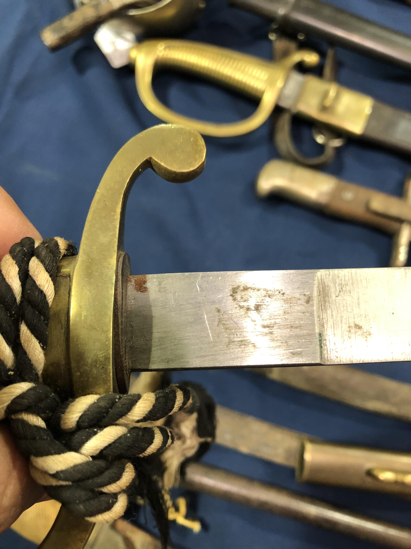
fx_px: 443
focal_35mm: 28
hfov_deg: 49.7
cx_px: 206
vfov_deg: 63.4
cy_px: 274
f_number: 1.8
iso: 64
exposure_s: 1/17
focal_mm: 3.99
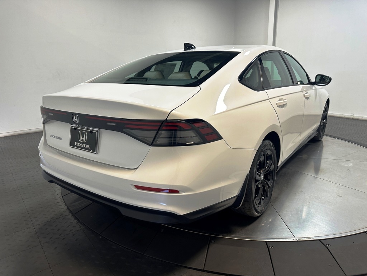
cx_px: 184
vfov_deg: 56.8
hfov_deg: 71.6
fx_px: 254
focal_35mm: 24
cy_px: 138
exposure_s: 1/60
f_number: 1.78
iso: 160
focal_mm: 6.86
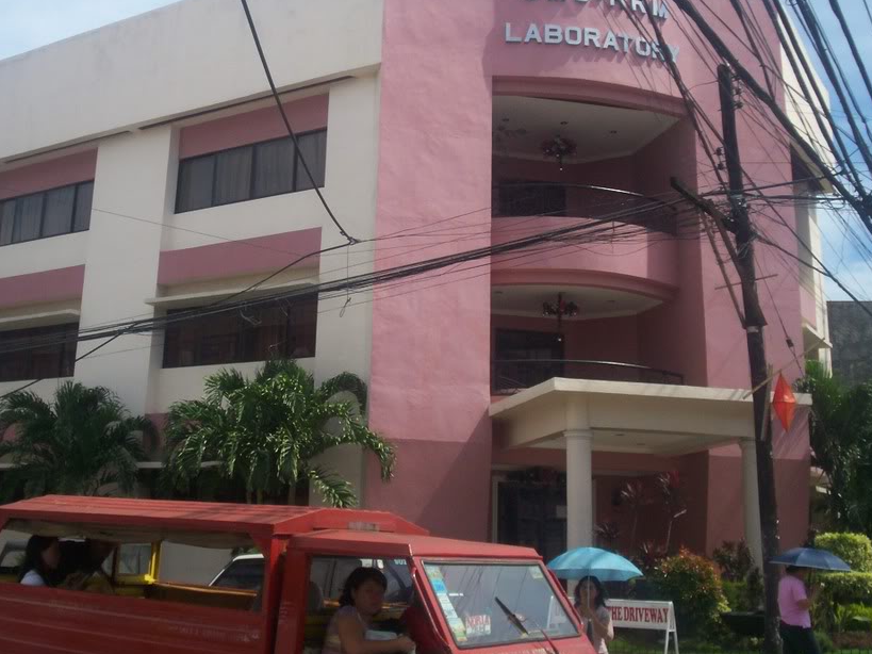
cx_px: 356
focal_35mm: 45
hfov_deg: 41.9
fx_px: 1133
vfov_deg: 32.1
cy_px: 266
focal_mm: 5.9
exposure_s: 1/699
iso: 100
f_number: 4.5
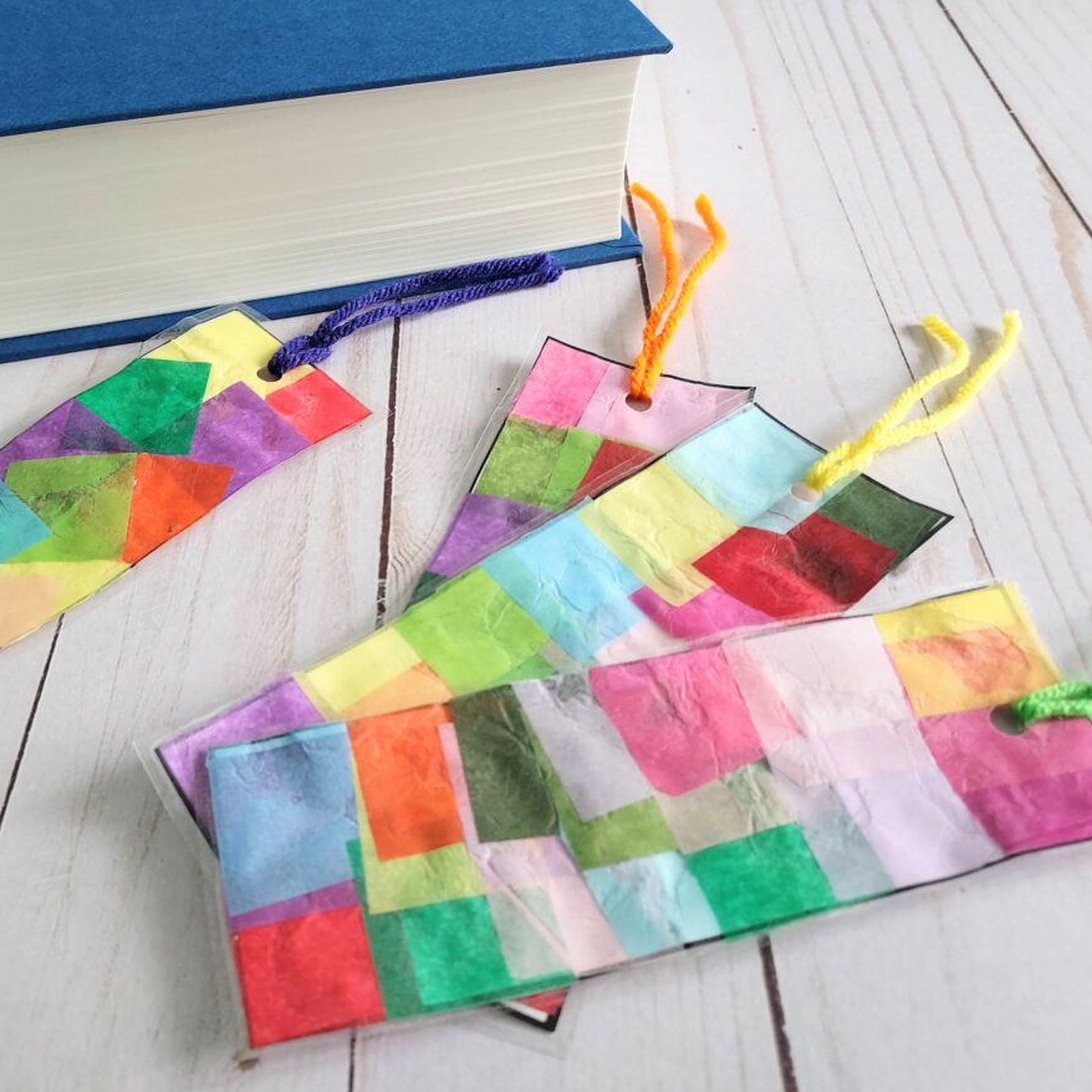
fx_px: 1035
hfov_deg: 54.8
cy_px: 547
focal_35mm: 29
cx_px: 393
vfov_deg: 55.6
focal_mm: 4.6
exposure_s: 1/60
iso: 100
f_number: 1.8
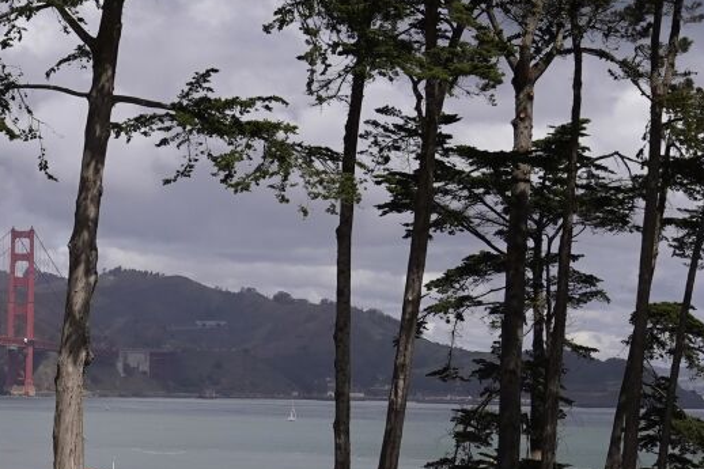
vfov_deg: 12.6
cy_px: 220
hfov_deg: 17.8
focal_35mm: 109
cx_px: -160
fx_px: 2131
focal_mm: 32
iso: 250
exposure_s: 1/2500
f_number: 5.6
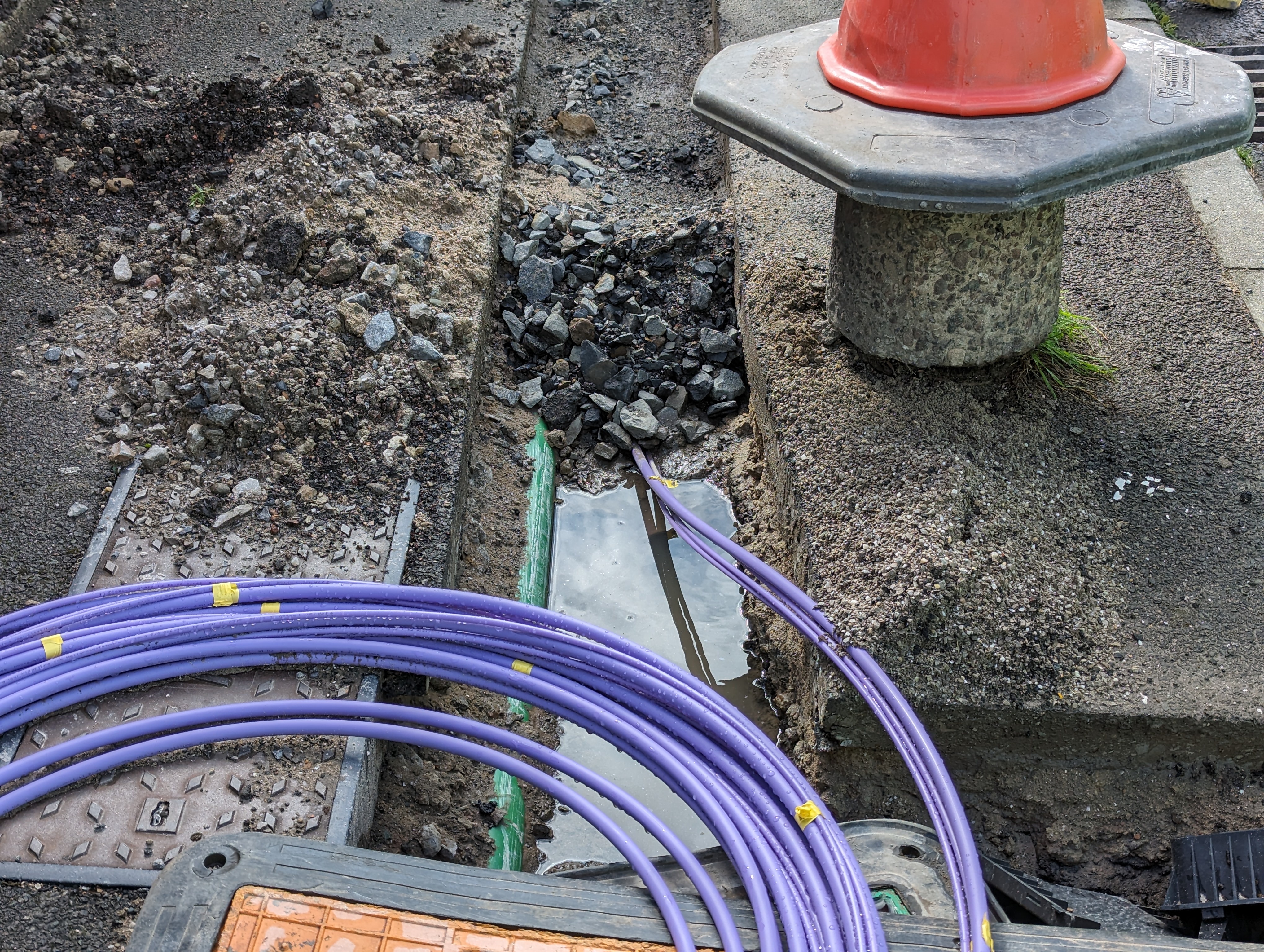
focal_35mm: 48
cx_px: 632
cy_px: 476
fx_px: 1755
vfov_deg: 30.3
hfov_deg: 39.6
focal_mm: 6.8
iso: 40
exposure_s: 1/493
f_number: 1.9
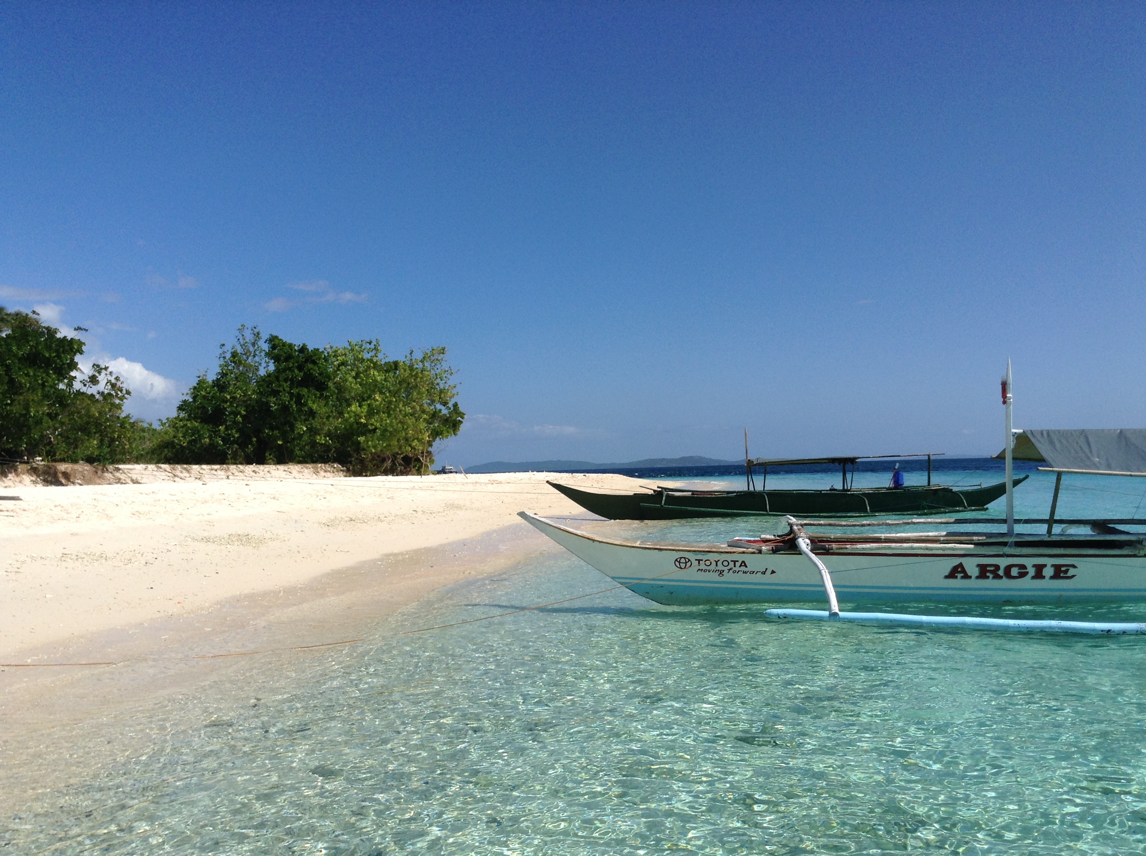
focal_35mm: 33
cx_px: 573
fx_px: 1091
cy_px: 428
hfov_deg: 55.4
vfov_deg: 42.8
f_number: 2.4
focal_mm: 3.3
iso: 25
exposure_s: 1/2320
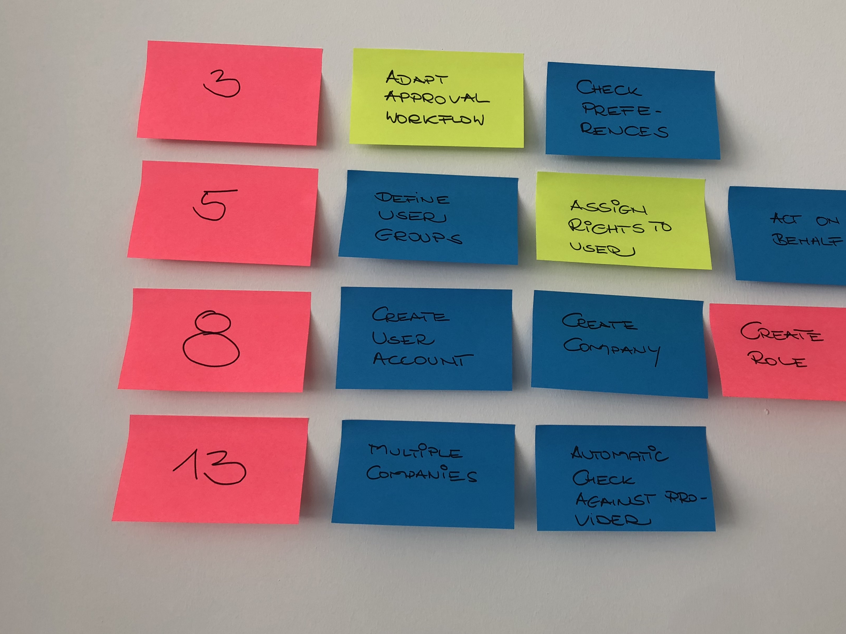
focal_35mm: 35
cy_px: 303
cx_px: 489
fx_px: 855
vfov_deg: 40.7
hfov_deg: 52.4
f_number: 1.8
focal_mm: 3.99
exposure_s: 1/50
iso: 25
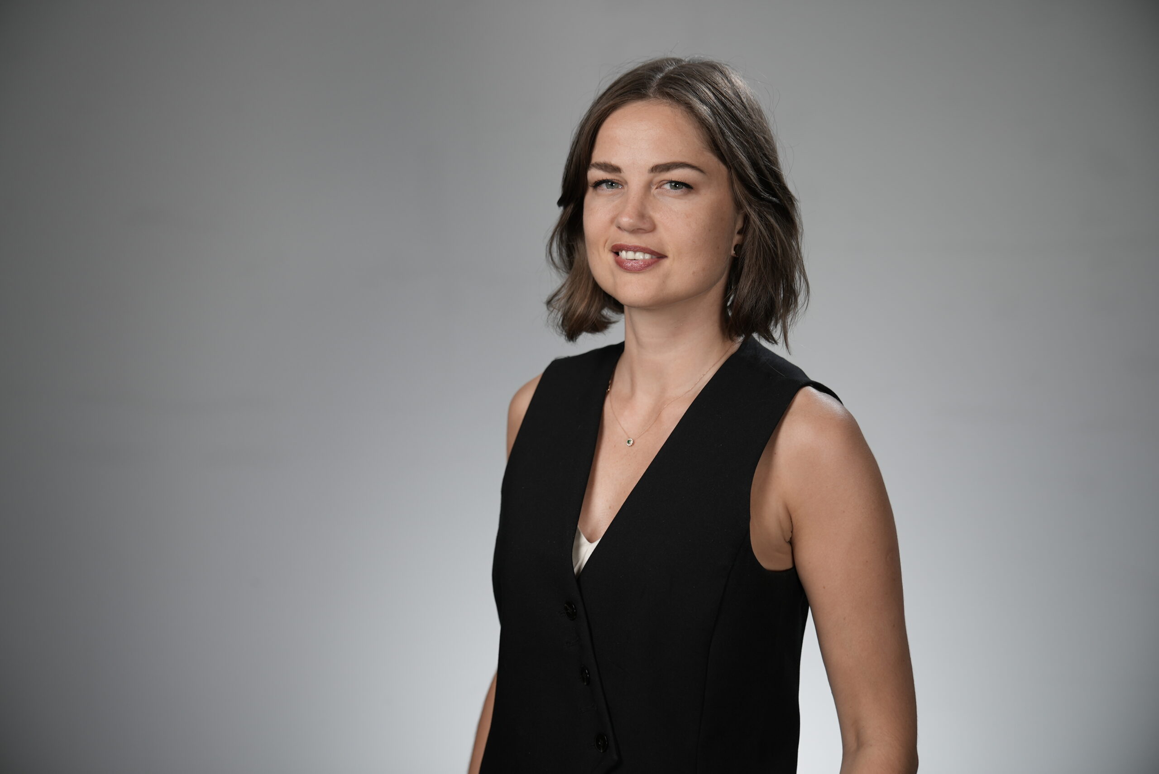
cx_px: 580
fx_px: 1675
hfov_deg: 38.2
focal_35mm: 52
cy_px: 387
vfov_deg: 26.0
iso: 200
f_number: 2.8
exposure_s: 1/160
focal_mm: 52
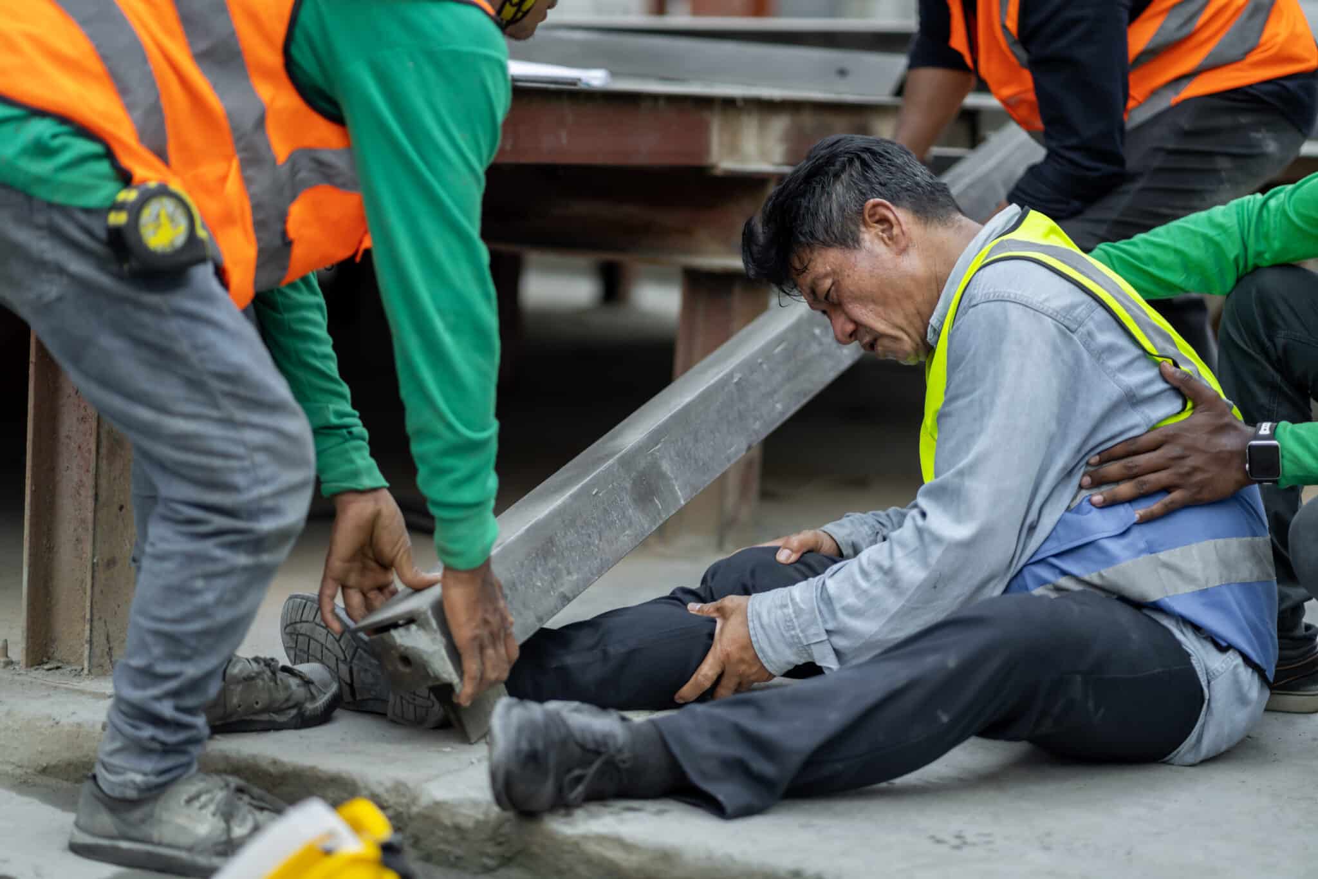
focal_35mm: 85
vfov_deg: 16.1
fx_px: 3111
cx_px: 659
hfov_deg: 23.9
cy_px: 440
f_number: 1.8
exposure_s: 1/200
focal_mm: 85
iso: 320
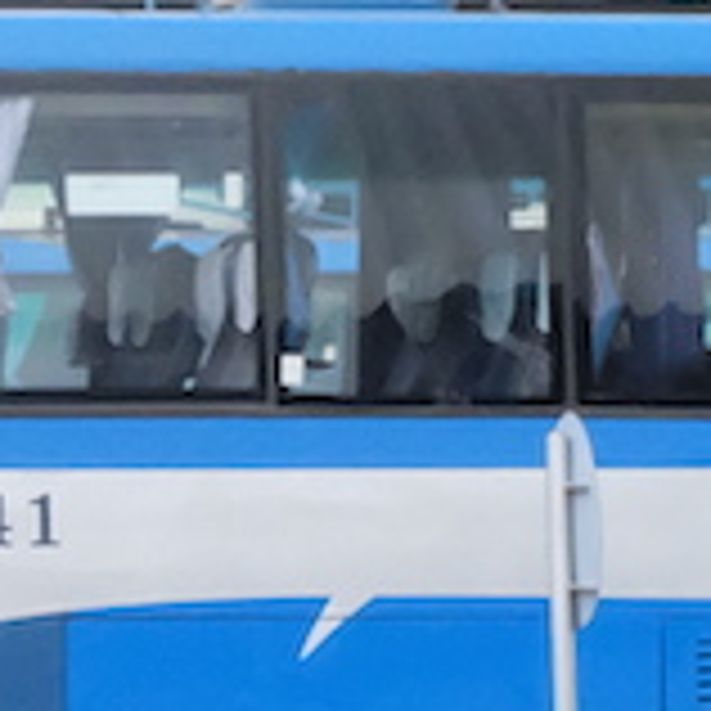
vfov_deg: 4.3
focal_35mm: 406
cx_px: -756
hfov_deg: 4.3
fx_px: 9435
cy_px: 536
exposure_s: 1/210
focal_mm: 41.8
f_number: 22
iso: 6400
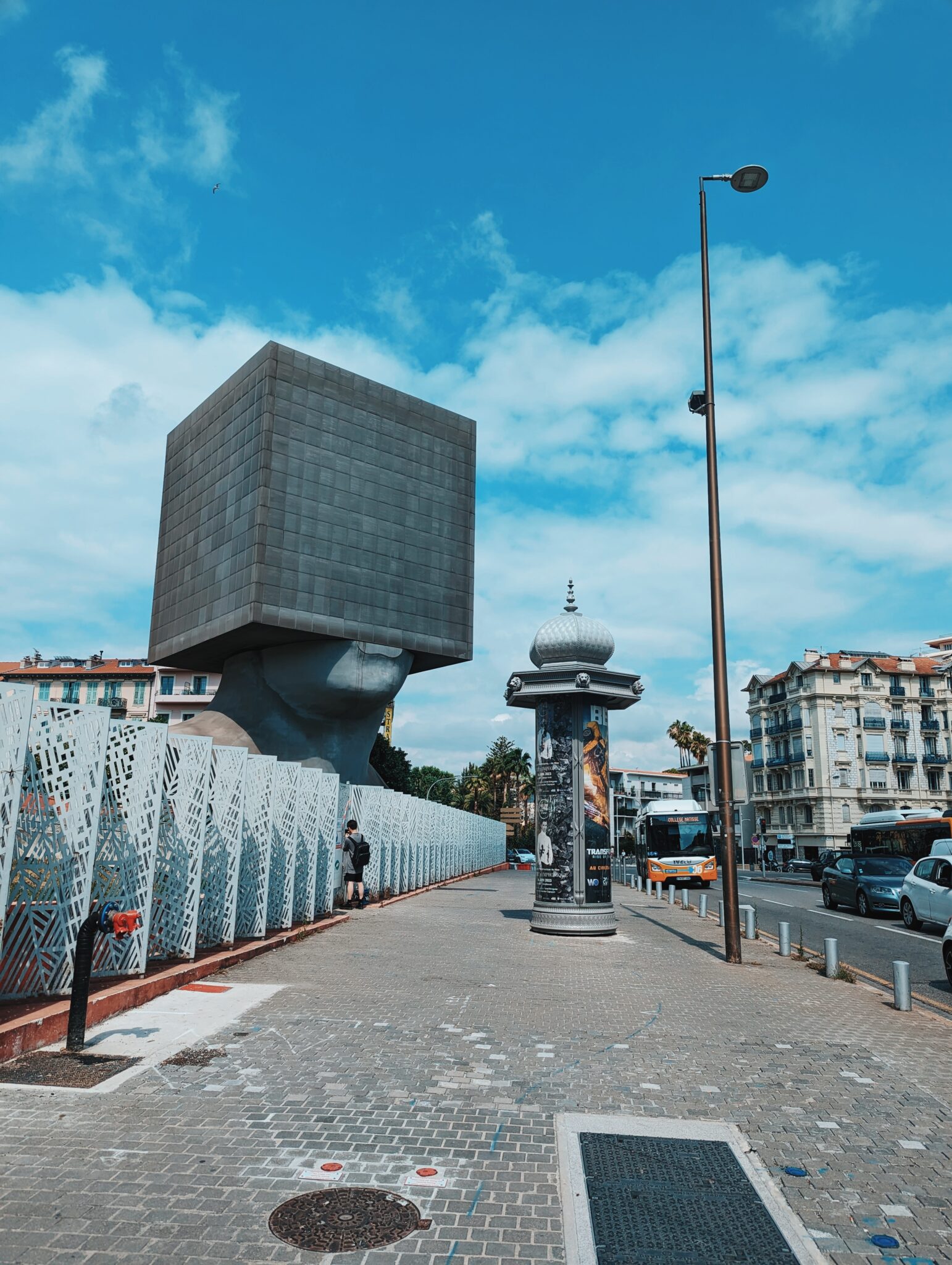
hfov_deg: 56.9
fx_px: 878
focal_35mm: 24
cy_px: 632
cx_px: 476
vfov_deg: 71.5
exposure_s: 1/2309
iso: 47
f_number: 1.85
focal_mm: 6.81
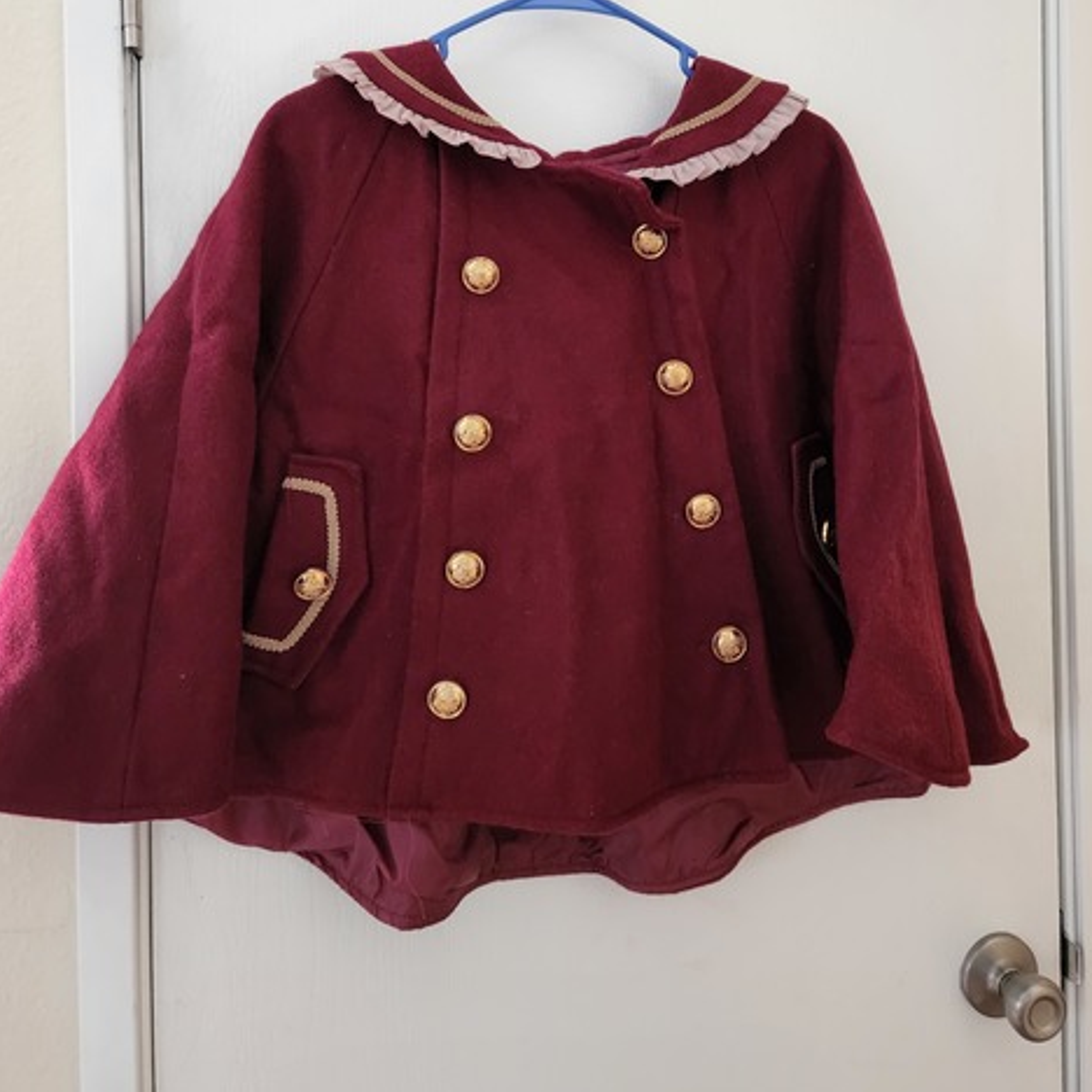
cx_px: 558
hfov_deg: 57.3
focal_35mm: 28
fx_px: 999
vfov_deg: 56.5
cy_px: 398
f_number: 1.8
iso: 1250
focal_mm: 5.4
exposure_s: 1/24
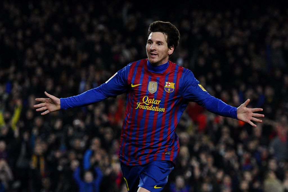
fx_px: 1320
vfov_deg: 8.3
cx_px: 144
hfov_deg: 12.5
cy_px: 96
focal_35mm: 165
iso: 1600
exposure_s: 1/1000
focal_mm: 165
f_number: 3.5
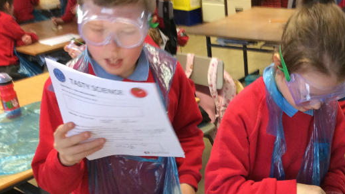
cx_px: 234
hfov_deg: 38.0
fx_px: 494
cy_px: 133
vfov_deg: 22.1
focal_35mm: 54
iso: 160
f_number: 2.4
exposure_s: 1/25
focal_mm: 3.3
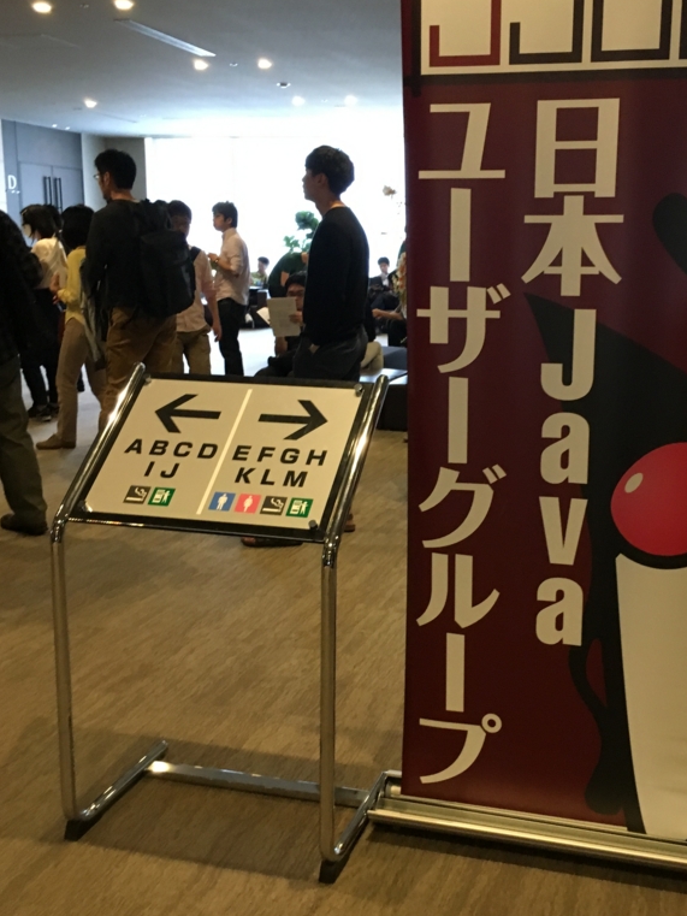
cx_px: 431
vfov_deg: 47.8
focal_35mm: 39
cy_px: 478
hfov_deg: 36.6
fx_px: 1032
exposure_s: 1/30
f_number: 2.2
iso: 200
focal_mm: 4.15
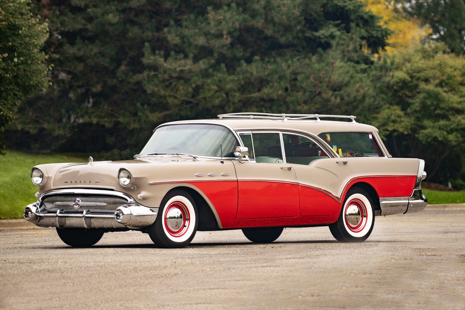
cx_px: 232
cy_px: 155
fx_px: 2972
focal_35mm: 230
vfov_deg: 6.0
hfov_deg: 8.9
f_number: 4.5
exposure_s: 1/250
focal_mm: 230
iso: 320
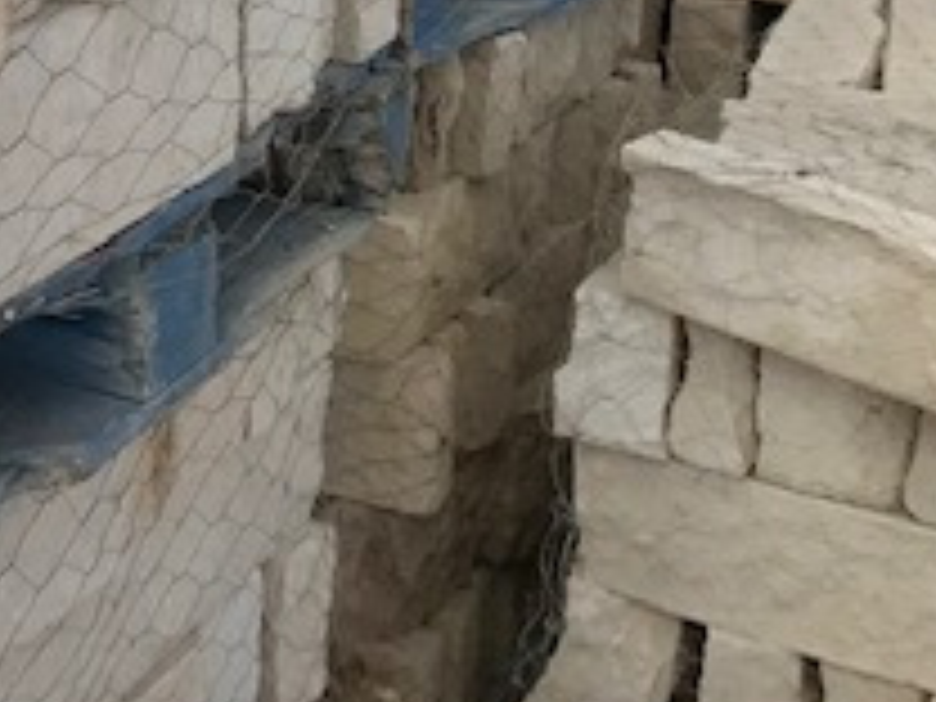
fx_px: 2325
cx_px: -369
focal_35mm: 86
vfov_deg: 15.9
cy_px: -310
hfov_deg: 20.3
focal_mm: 3.99
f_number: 1.8
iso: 20
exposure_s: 1/2660
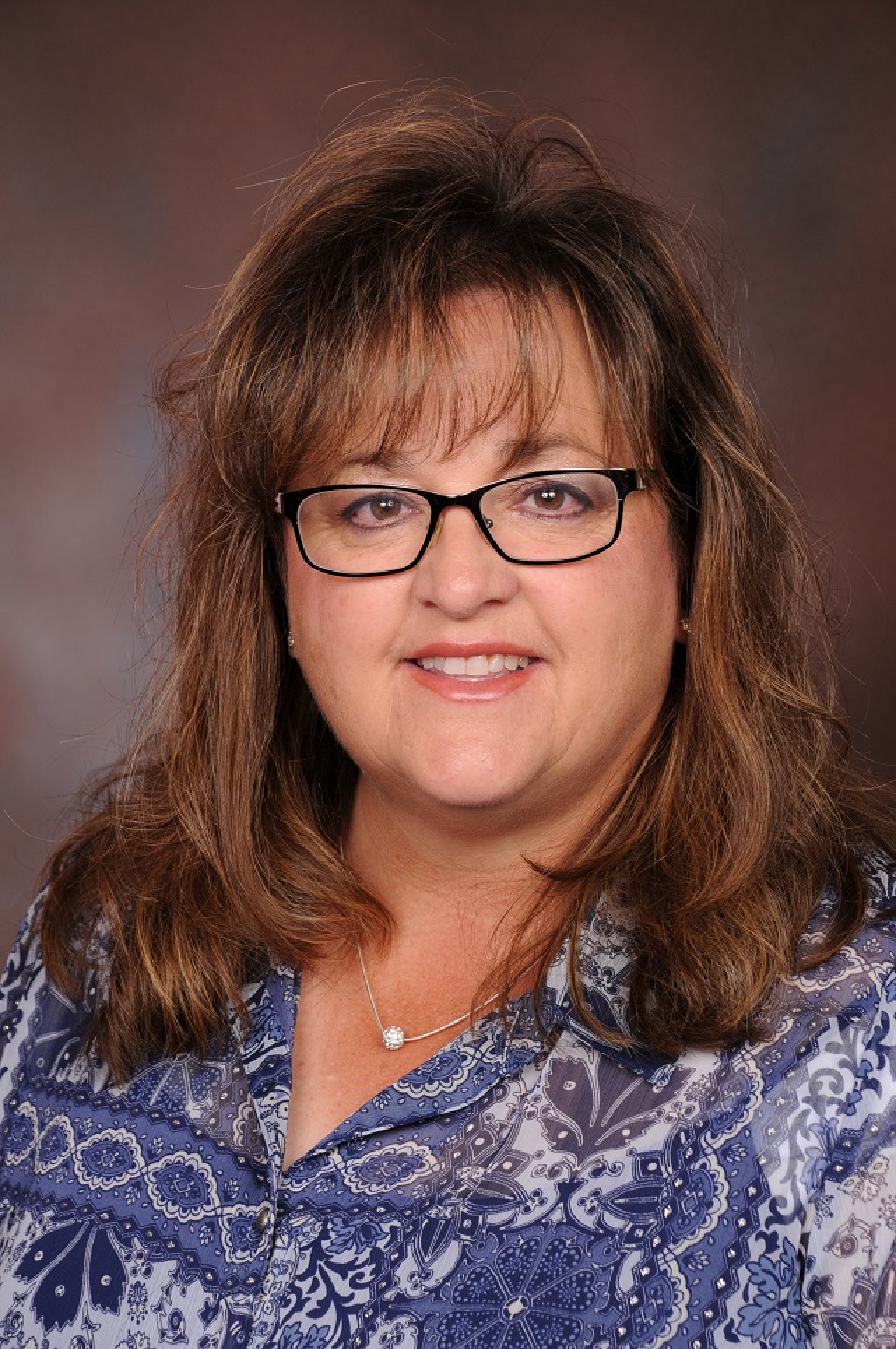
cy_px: 674
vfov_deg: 19.5
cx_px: 448
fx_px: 3930
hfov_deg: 13.0
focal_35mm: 105
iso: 200
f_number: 6.3
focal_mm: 70
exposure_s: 1/125
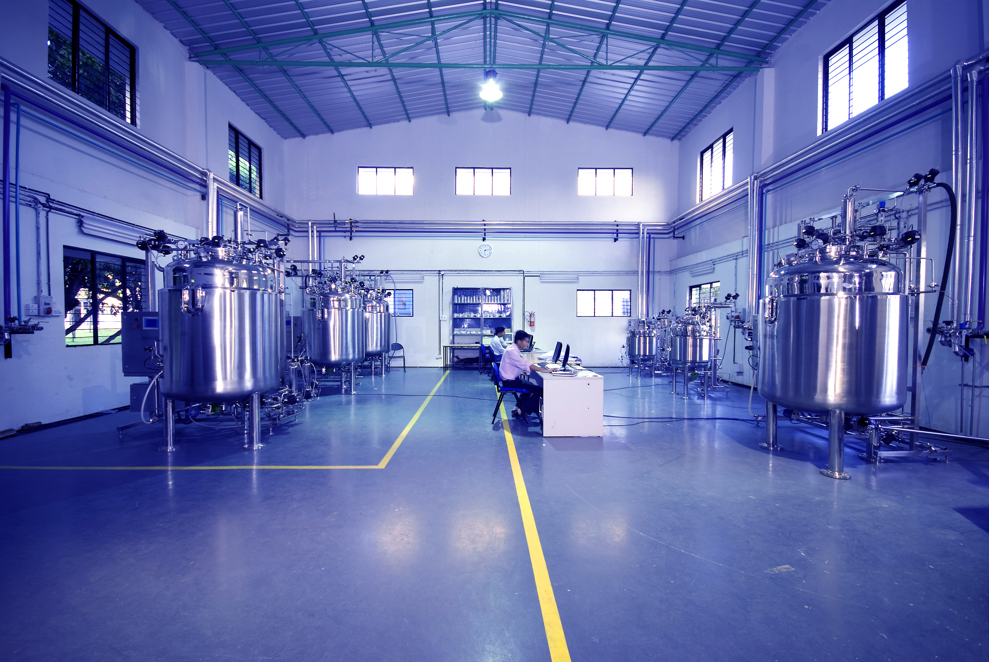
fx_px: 413
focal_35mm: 15
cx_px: 494
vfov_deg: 77.5
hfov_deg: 100.3
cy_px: 331
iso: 100
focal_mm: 10
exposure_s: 1/2.5
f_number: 5.6
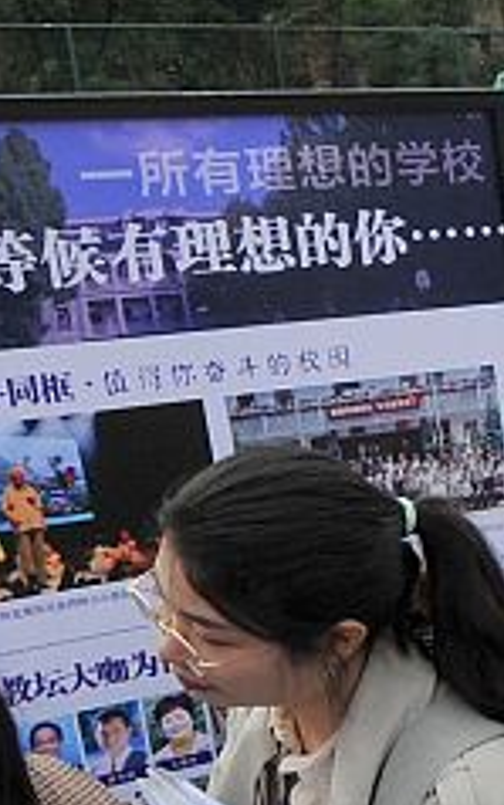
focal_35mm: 72
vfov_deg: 26.3
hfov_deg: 10.5
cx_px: 1617
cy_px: 893
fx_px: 1580
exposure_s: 1/200
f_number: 8
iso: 320
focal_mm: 14
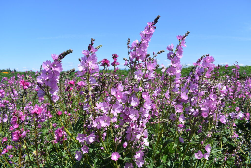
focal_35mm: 27
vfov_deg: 47.9
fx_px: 188
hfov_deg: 67.4
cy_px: 84
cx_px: 126
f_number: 8
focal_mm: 18
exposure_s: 1/250
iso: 100
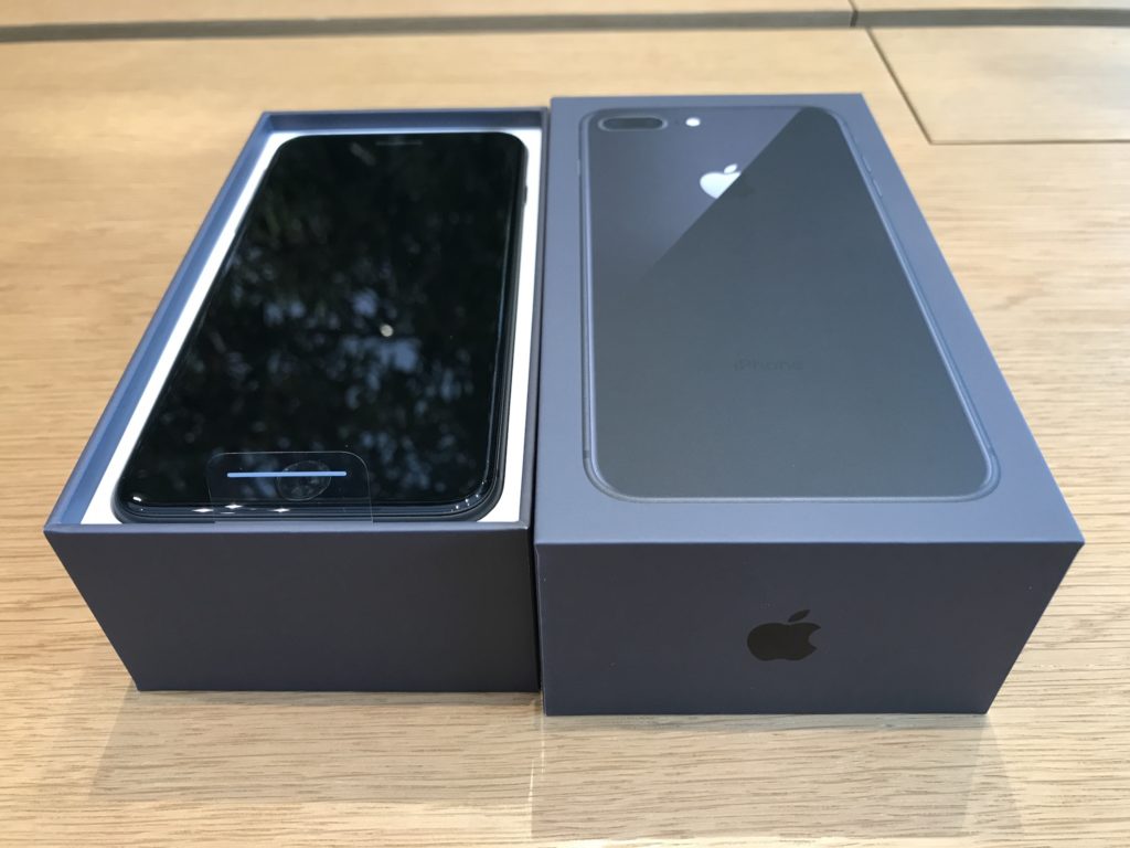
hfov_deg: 63.4
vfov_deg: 49.7
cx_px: 565
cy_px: 424
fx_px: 914
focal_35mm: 28
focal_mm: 3.99
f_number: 1.8
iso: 40
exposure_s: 1/20
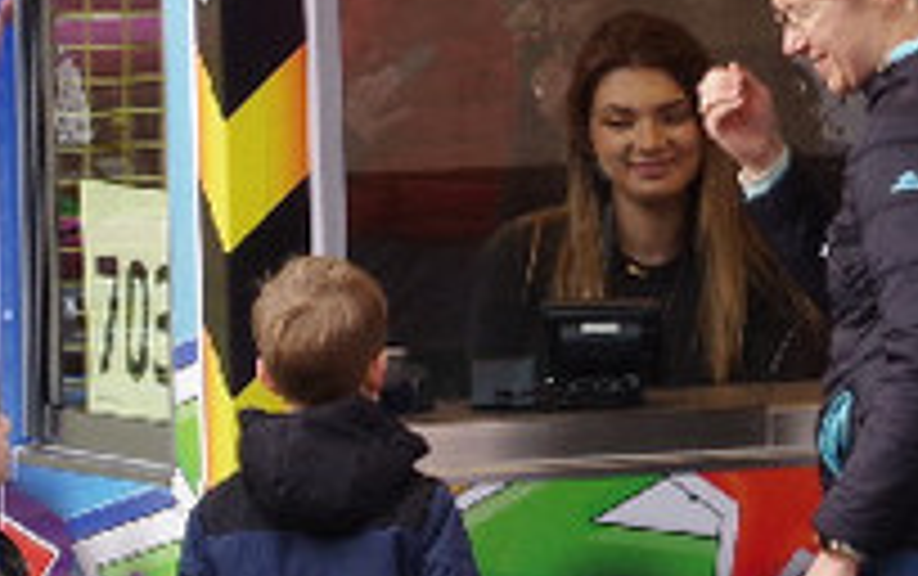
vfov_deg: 2.0
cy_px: -324
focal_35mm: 670
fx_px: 16781
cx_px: 1215
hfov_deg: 3.1
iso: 400
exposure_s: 1/250
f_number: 7.1
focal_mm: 75
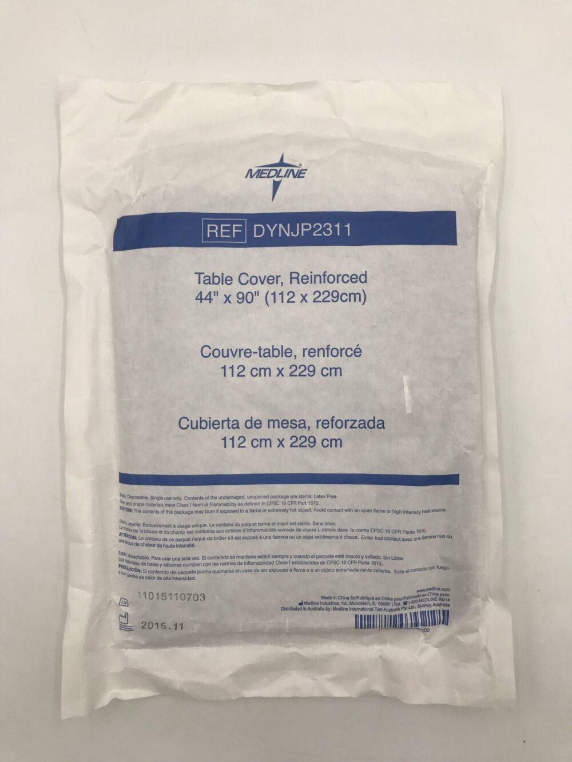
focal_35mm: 28
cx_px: 286
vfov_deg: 63.4
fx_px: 617
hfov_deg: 49.8
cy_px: 381
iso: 32
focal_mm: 3.99
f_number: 1.8
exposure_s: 1/60
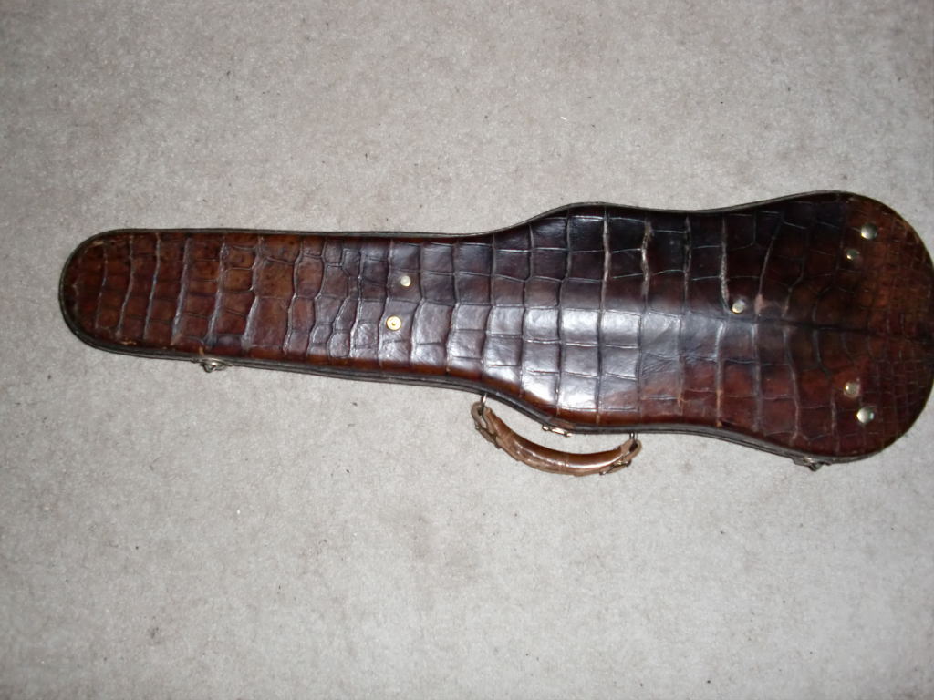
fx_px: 971
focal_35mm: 36
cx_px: 467
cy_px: 350
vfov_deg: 39.7
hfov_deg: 51.4
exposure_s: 1/60
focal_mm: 6.3
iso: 400
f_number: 2.8
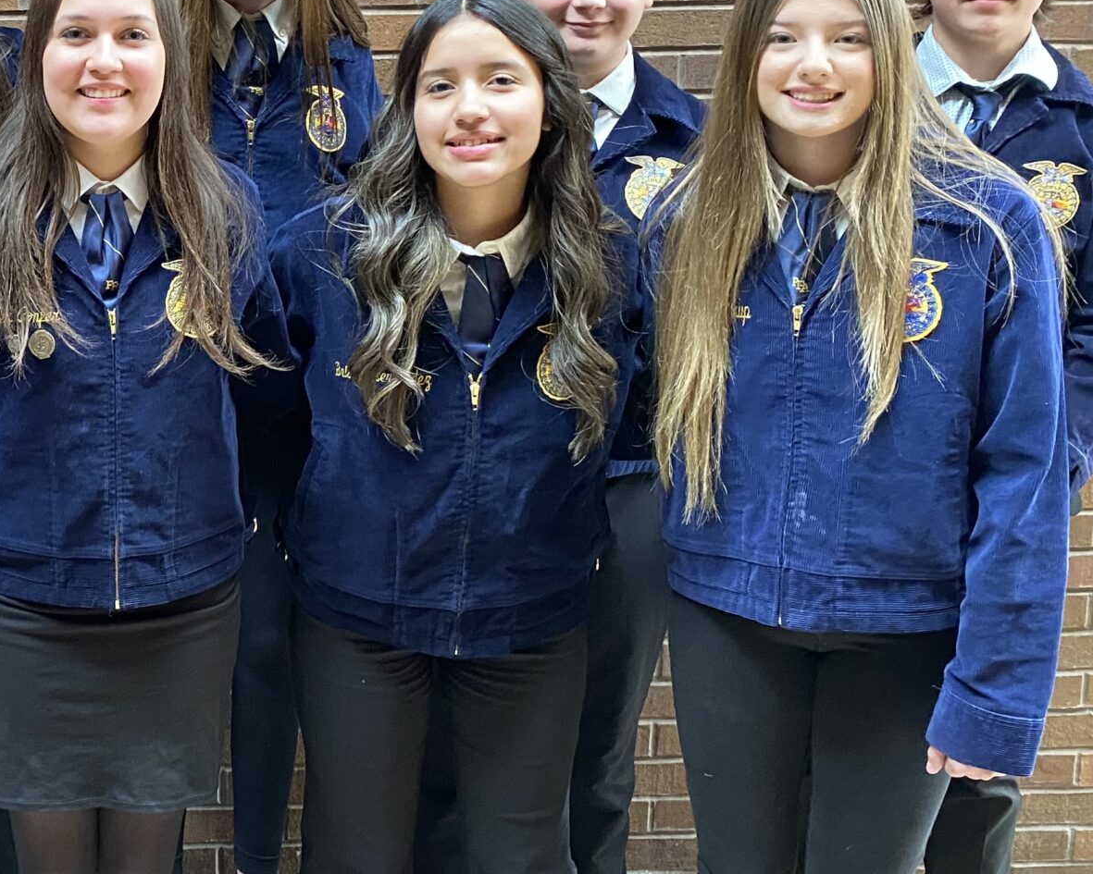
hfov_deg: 31.8
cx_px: 27
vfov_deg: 27.3
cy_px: 252
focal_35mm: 55
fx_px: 1779
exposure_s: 1/30
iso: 640
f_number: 1.8
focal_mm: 4.25
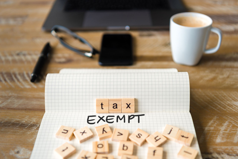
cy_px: 80
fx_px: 317
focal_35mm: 48
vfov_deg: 28.1
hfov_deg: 41.1
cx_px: 119
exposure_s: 1/5
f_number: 2.8
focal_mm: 48
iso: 50
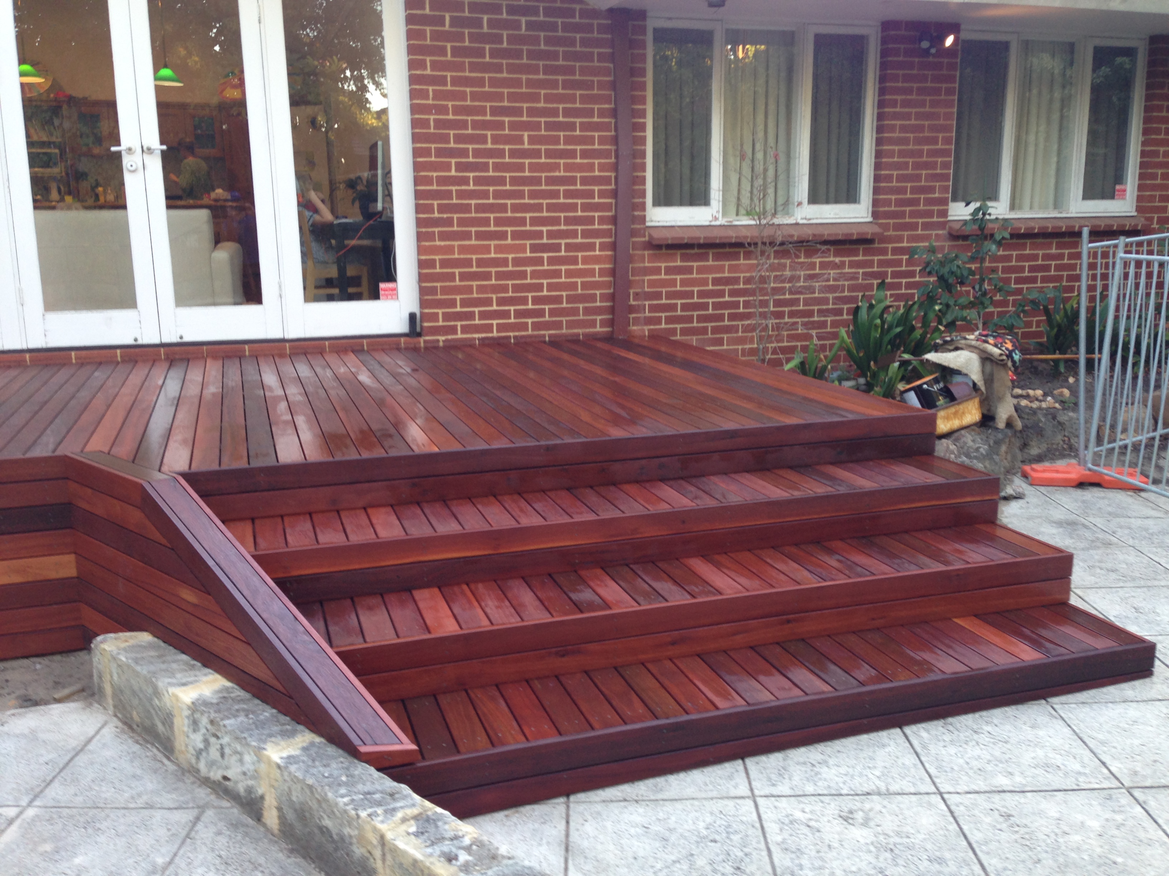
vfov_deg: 42.9
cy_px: 438
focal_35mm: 33
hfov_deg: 55.4
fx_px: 1114
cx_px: 584
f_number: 2.4
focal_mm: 4.12
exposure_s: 1/30
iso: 50
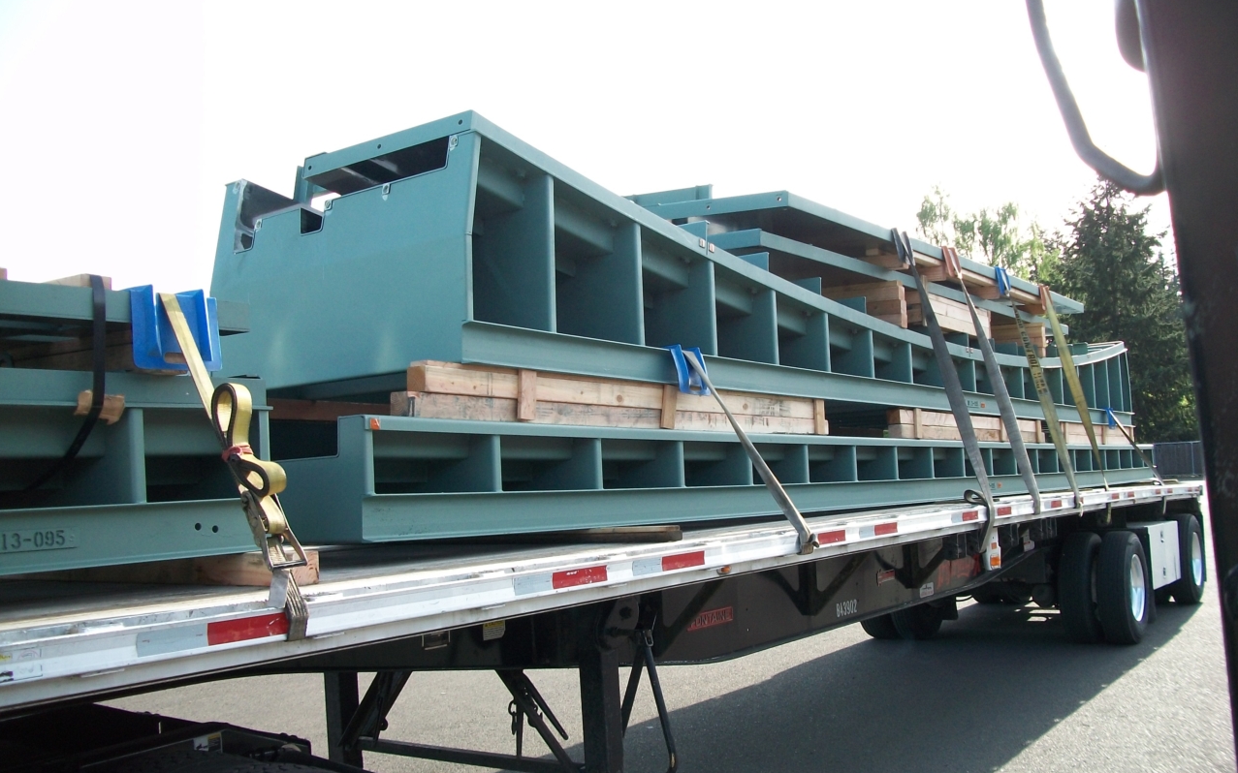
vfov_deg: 37.3
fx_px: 1147
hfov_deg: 56.7
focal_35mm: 34
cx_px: 619
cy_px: 404
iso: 80
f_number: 2.9
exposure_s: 1/320
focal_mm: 5.7
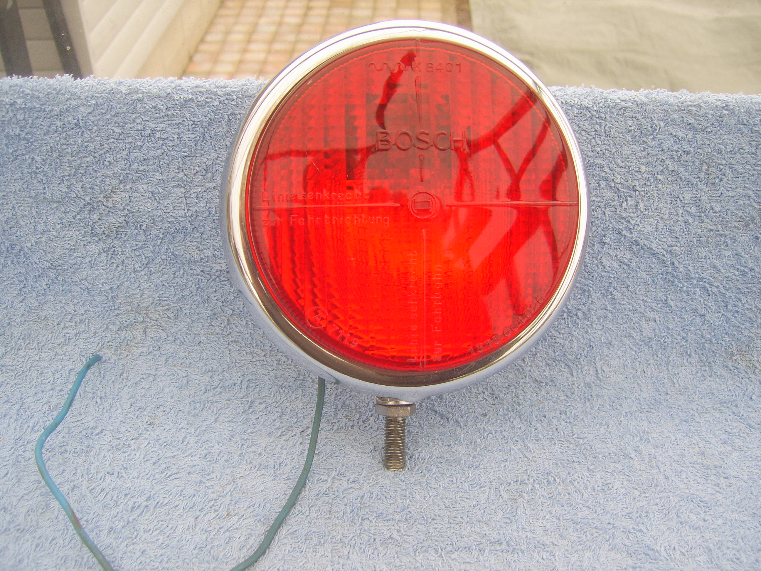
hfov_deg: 49.0
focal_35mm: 38
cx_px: 380
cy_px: 286
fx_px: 835
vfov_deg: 37.7
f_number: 2.8
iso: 50
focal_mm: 7.8
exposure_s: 1/80
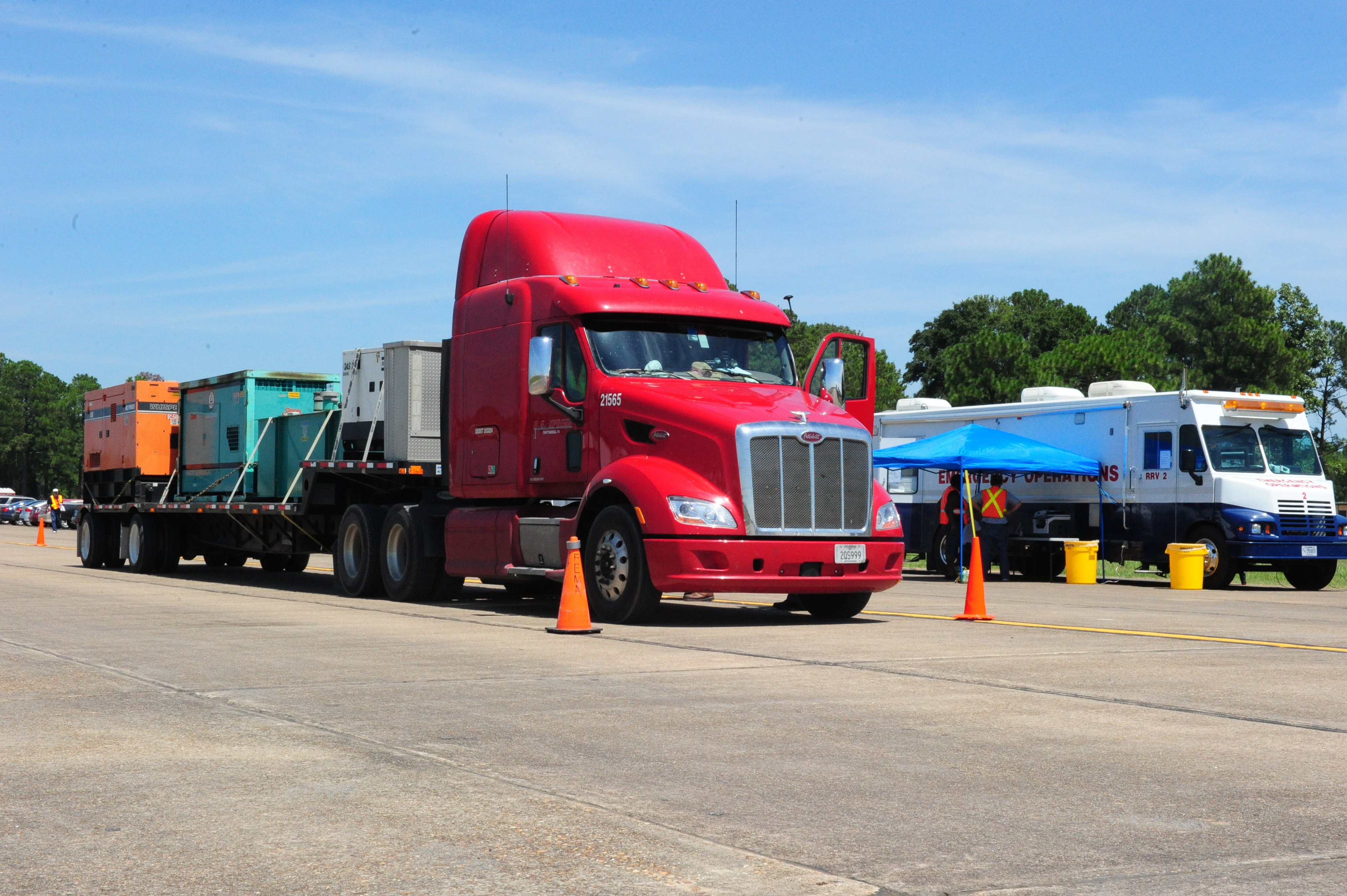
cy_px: 467
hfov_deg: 38.9
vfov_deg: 26.4
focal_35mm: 51
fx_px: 1907
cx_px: 700
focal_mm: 48
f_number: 22
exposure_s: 1/800
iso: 3200
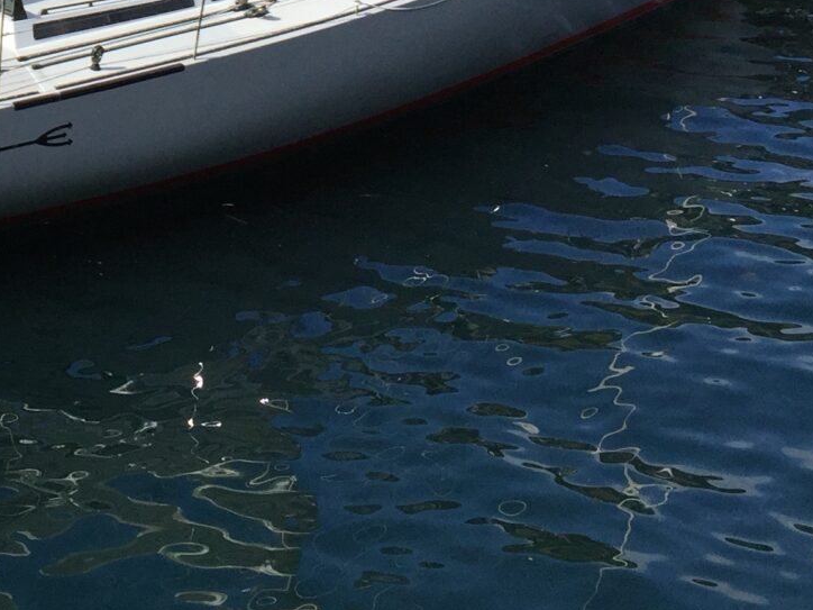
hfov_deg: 22.1
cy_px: -249
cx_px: -150
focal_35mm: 82
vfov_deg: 16.7
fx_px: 1926
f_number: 2.2
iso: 32
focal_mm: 4.15
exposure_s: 1/2326
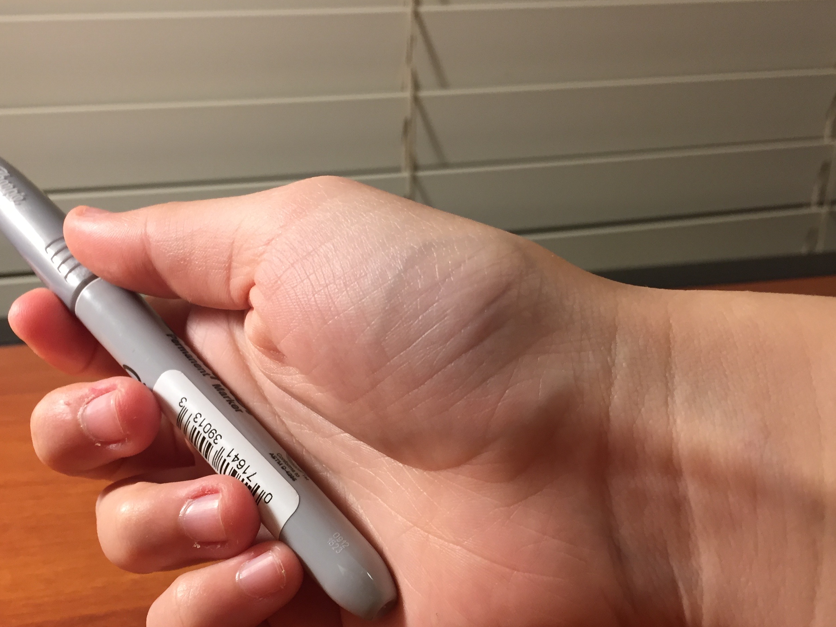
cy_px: 385
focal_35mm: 38
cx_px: 370
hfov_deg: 48.9
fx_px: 918
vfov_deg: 37.5
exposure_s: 1/30
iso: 64
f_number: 2.2
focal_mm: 4.15
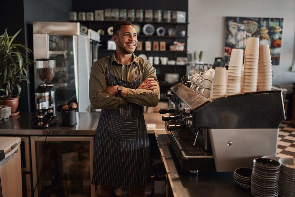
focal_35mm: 35
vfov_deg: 37.9
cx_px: 148
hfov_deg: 54.4
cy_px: 98
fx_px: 287
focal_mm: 35
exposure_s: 1/500
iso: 640
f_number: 1.4
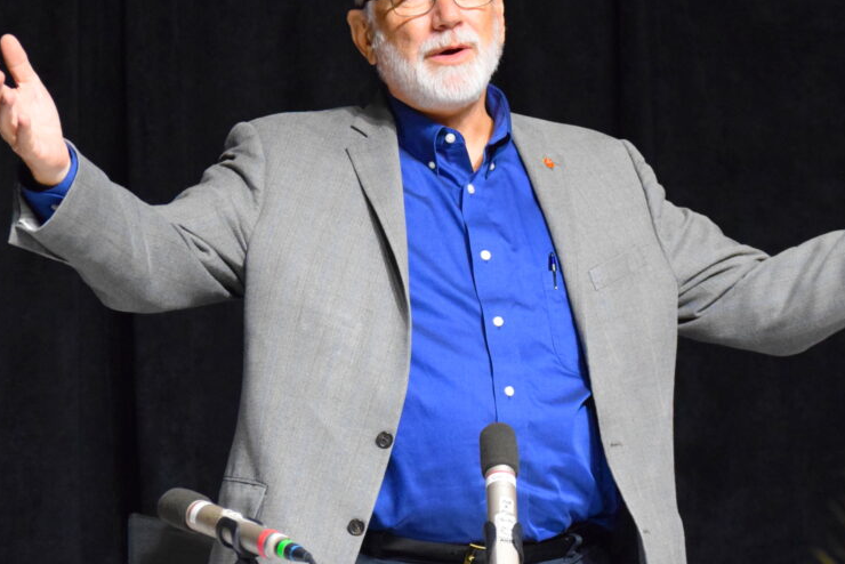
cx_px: 492
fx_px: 5213
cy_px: 241
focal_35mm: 222
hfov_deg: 9.3
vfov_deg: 6.2
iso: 3200
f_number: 4.2
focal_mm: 82
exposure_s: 1/160
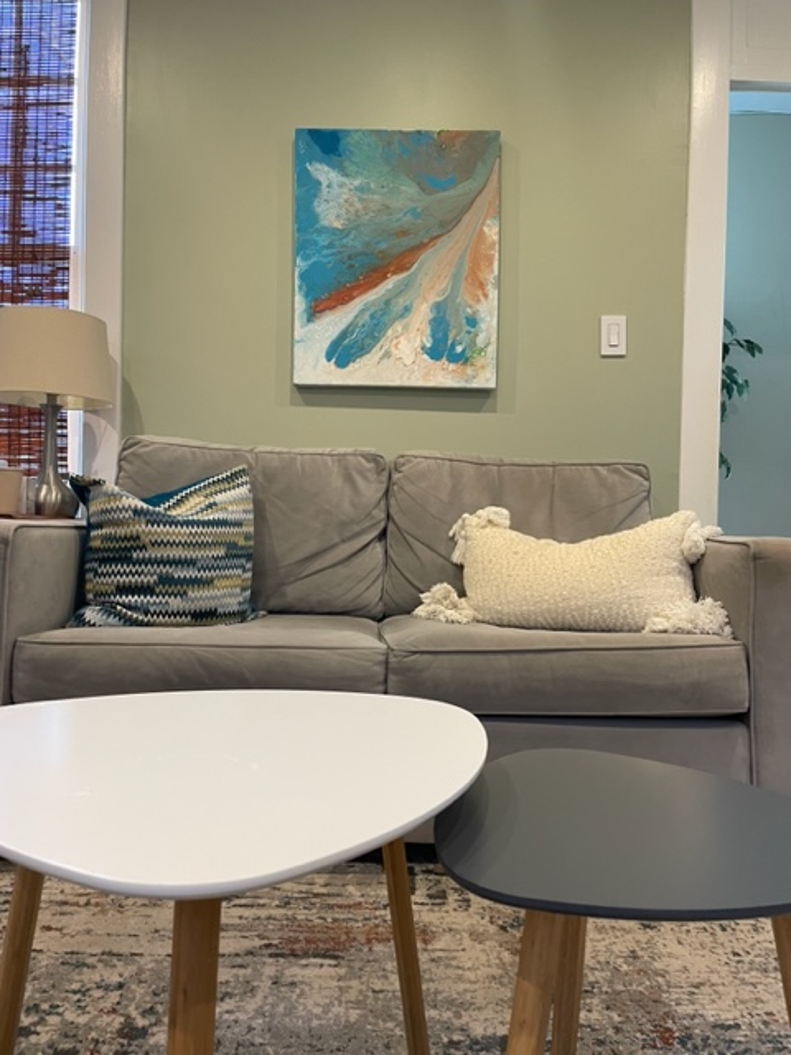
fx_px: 792
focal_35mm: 26
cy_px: 528
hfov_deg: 53.1
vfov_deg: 67.3
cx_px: 396
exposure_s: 1/60
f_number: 1.6
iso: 160
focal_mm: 4.2
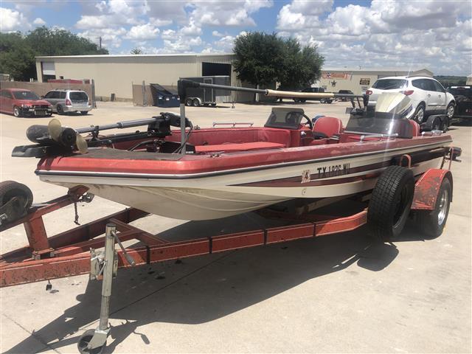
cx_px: 236
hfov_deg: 63.4
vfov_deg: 49.7
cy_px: 177
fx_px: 382
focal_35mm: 28
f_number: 1.8
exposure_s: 1/2315
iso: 20
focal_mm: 3.99
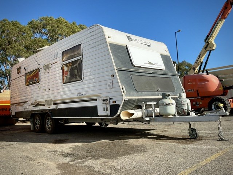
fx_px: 195
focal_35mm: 29
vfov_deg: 48.2
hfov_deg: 61.7
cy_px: 88
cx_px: 116
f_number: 1.8
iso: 16
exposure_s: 1/1490
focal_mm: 3
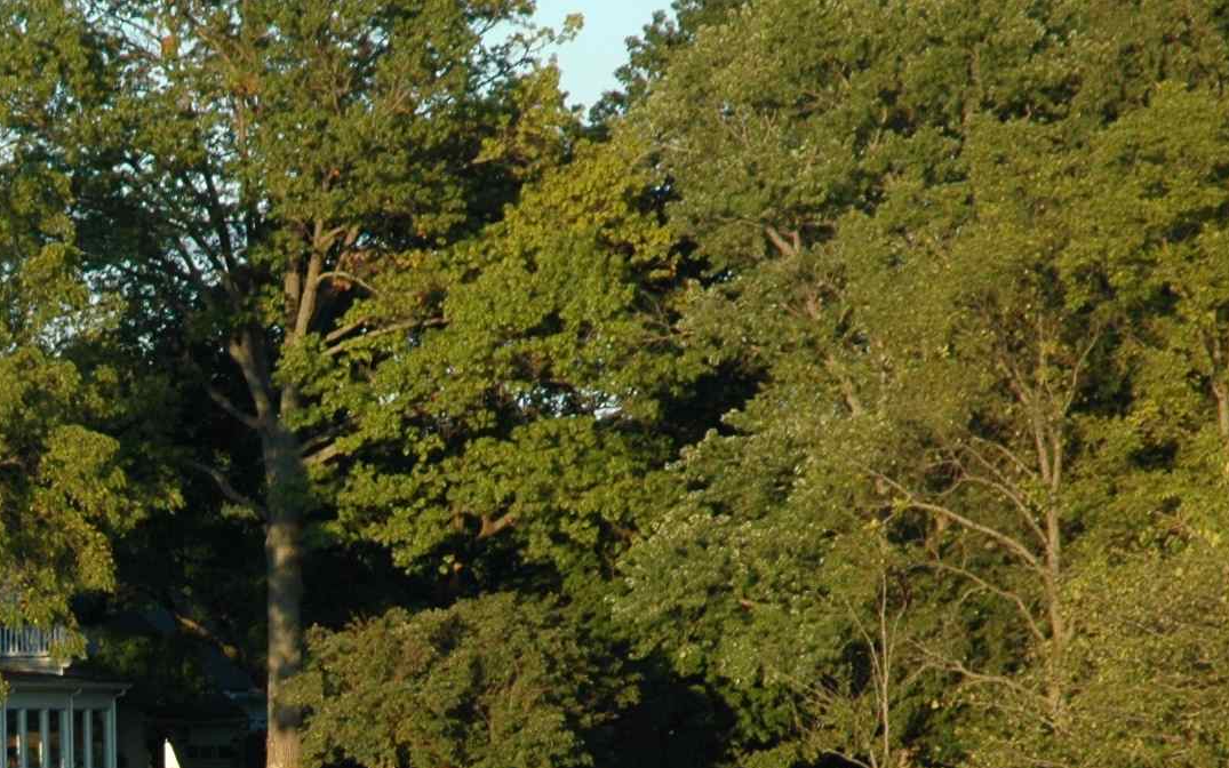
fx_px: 8876
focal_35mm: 265
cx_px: -118
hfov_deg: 7.9
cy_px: 1014
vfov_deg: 4.9
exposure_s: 1/160
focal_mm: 62
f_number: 7.1
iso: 200
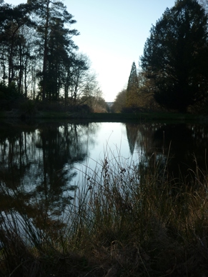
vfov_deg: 44.8
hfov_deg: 34.3
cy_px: 138
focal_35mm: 42
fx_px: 336
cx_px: 104
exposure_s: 1/500
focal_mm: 6.9
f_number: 3
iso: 80
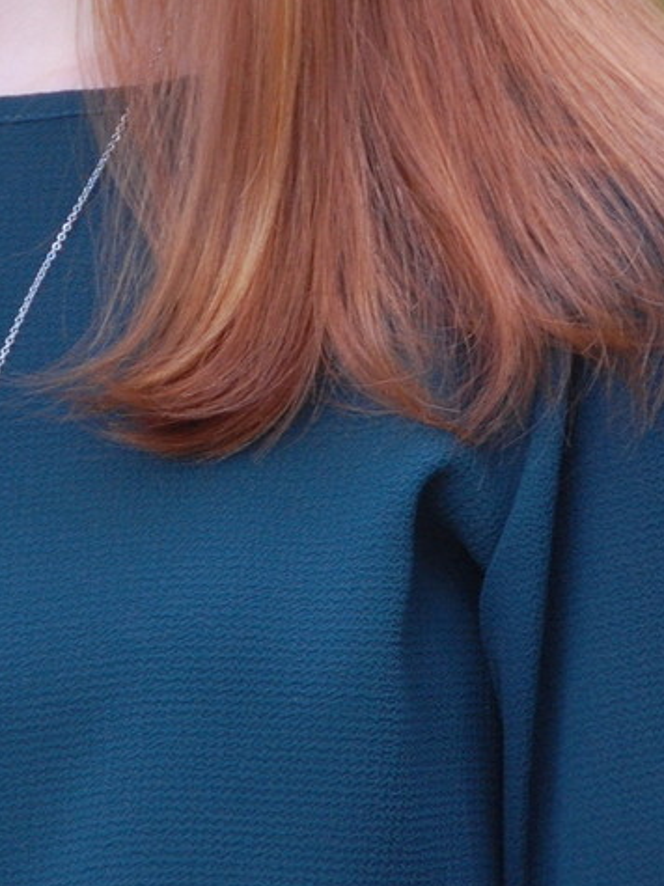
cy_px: -30
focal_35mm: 491
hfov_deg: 3.0
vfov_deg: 4.0
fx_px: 12569
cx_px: 13
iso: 800
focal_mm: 135
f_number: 5.6
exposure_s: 1/160
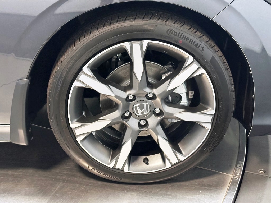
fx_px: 376
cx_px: 136
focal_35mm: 48
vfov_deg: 30.3
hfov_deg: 39.7
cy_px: 102
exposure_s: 1/30
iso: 640
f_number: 1.78
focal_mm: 6.86
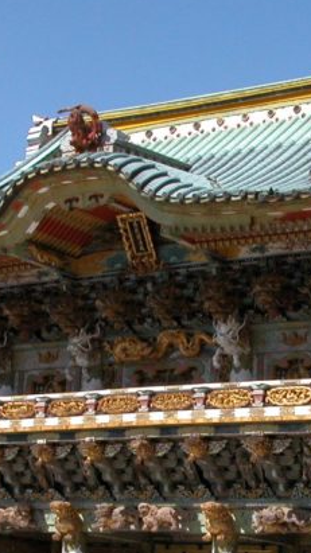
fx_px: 1394
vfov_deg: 22.3
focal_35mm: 95
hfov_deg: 12.7
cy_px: 412
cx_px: 222
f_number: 6.3
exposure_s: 1/308
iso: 100
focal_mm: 8.9
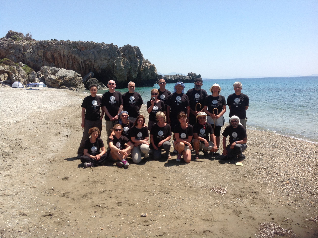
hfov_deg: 52.7
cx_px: 159
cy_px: 119
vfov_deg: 40.6
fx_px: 321
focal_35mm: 35
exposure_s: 1/2326
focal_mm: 4.28
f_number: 2.4
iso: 50
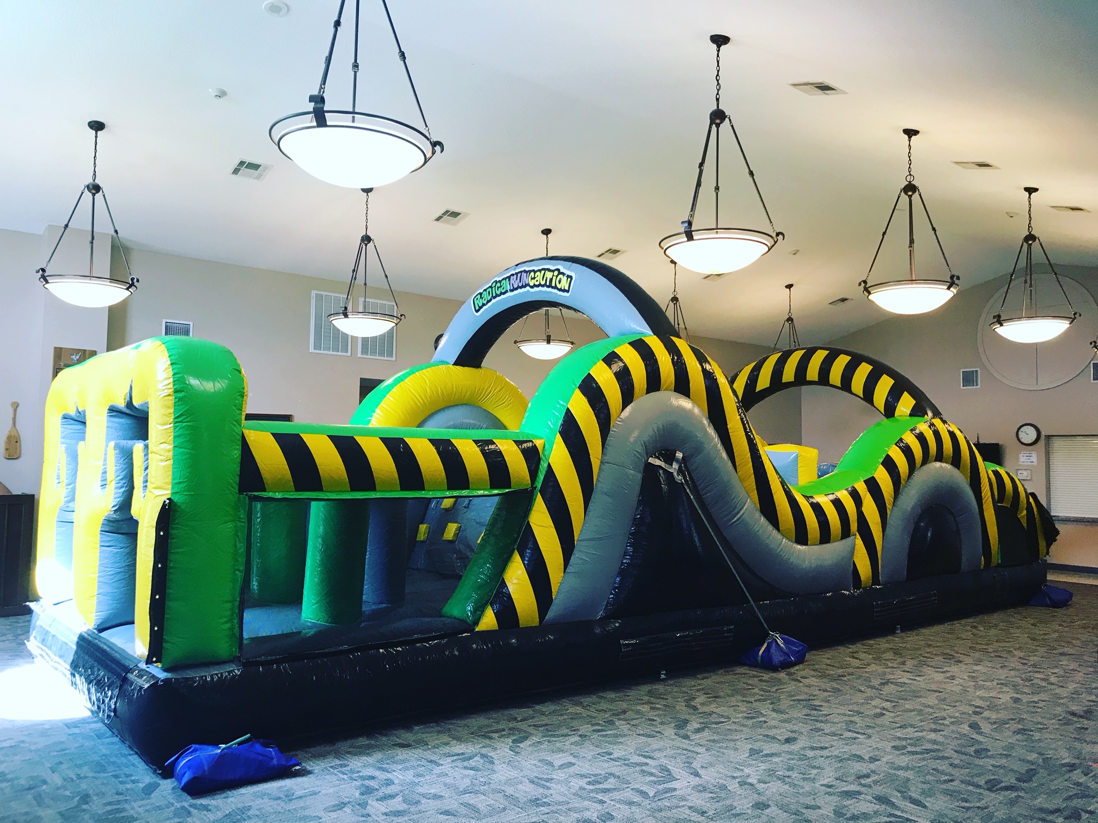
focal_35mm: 28
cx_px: 549
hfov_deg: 63.4
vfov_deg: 49.7
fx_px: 888
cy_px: 412
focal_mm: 3.99
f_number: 1.8
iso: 25
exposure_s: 1/40
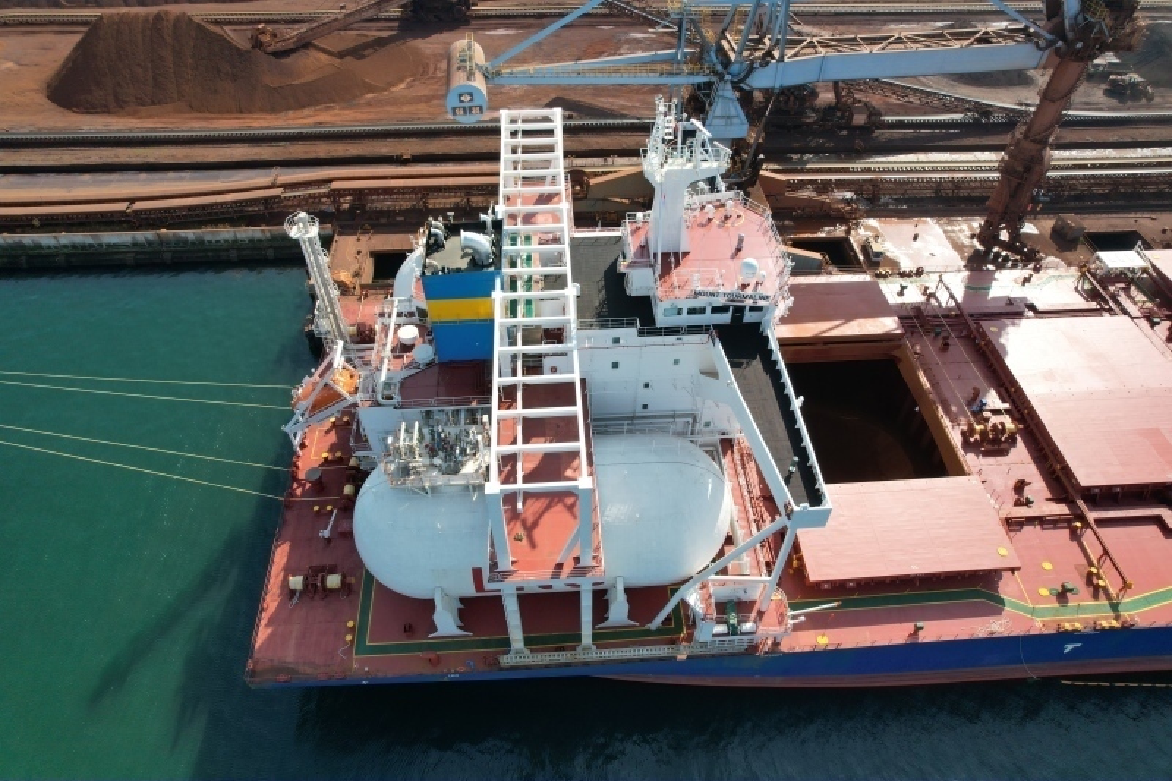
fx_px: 716
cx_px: 586
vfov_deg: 57.2
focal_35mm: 22
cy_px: 390
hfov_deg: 78.6
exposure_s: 1/1250
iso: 100
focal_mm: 8.38
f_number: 2.8
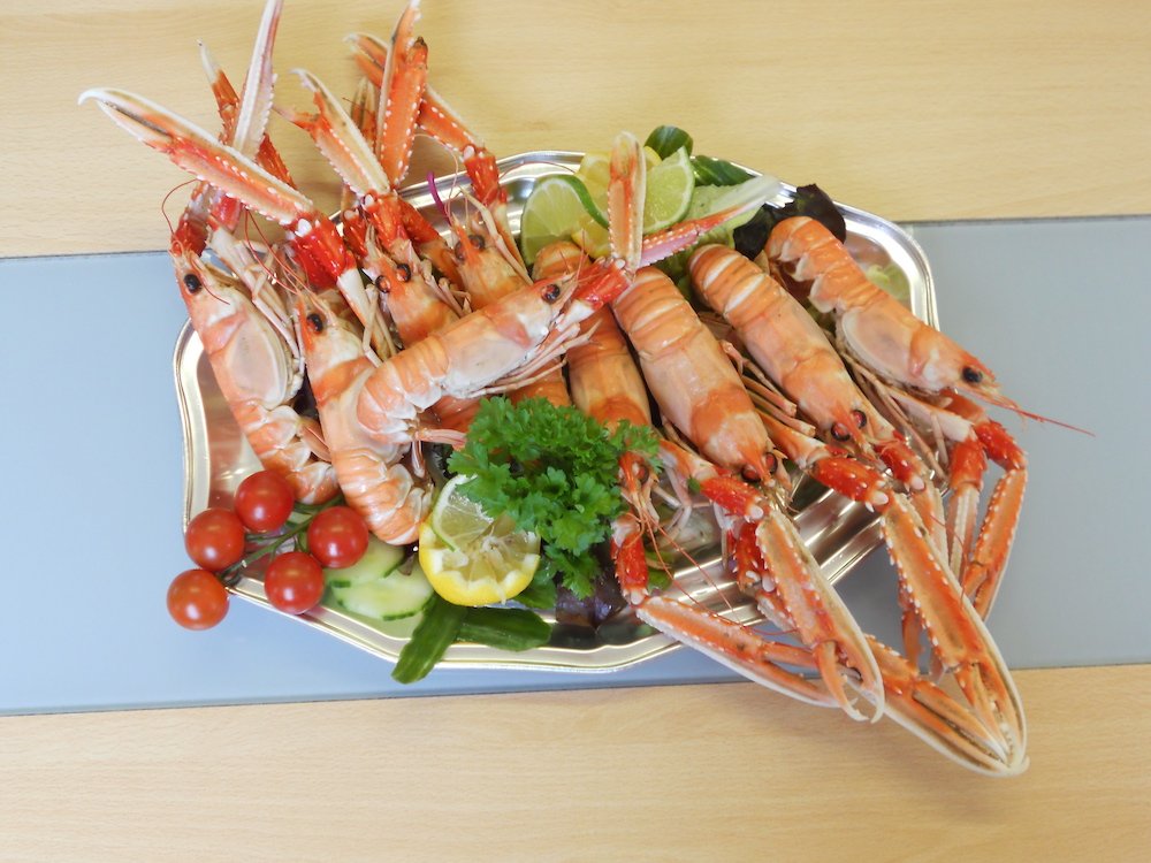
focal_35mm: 38
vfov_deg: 37.7
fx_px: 1264
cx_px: 576
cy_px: 432
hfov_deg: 49.0
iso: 200
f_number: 3.9
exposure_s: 1/30
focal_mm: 6.9
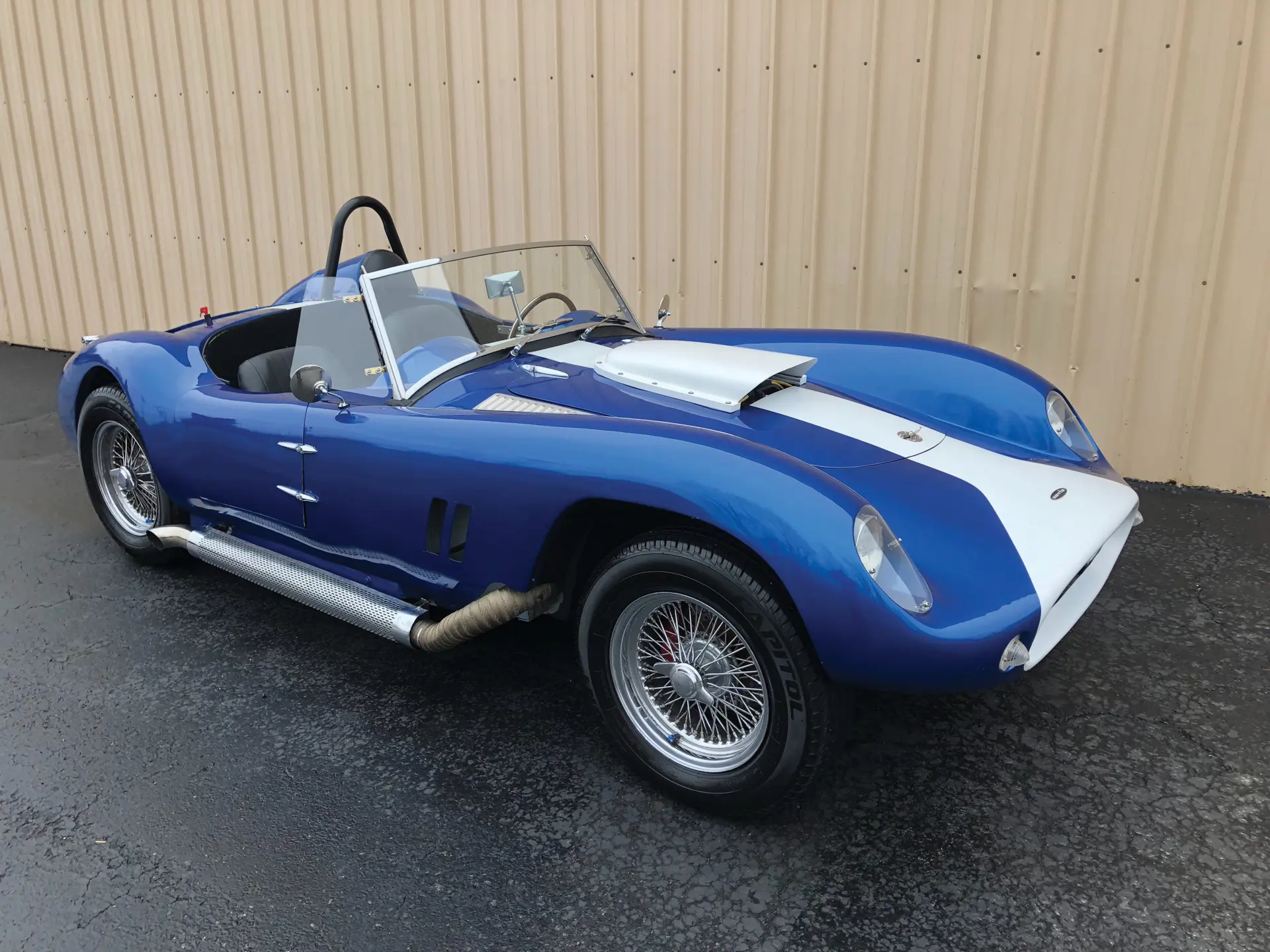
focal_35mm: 28
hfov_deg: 63.4
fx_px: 1027
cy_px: 476
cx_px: 635
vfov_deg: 49.7
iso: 40
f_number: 1.8
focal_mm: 3.99
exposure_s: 1/120
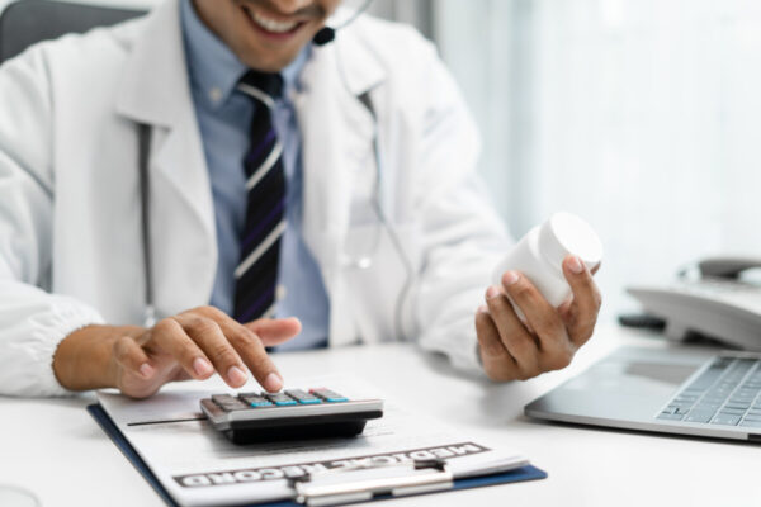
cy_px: 254
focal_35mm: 50
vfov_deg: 27.0
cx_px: 380
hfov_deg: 39.6
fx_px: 1057
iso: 160
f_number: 2.2
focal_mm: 50
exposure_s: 1/200
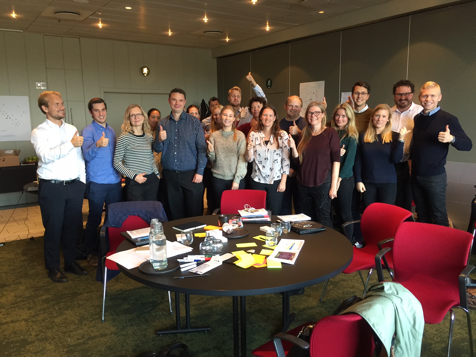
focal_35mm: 29
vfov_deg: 48.2
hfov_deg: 61.7
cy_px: 178
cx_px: 238
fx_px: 399
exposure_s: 1/33
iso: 160
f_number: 2.2
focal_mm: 4.15
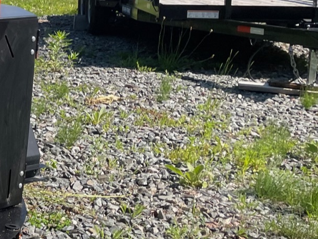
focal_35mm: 88
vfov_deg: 16.7
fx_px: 809
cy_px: 58
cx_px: -203
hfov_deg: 18.7
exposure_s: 1/2132
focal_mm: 4.2
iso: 32
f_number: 1.6
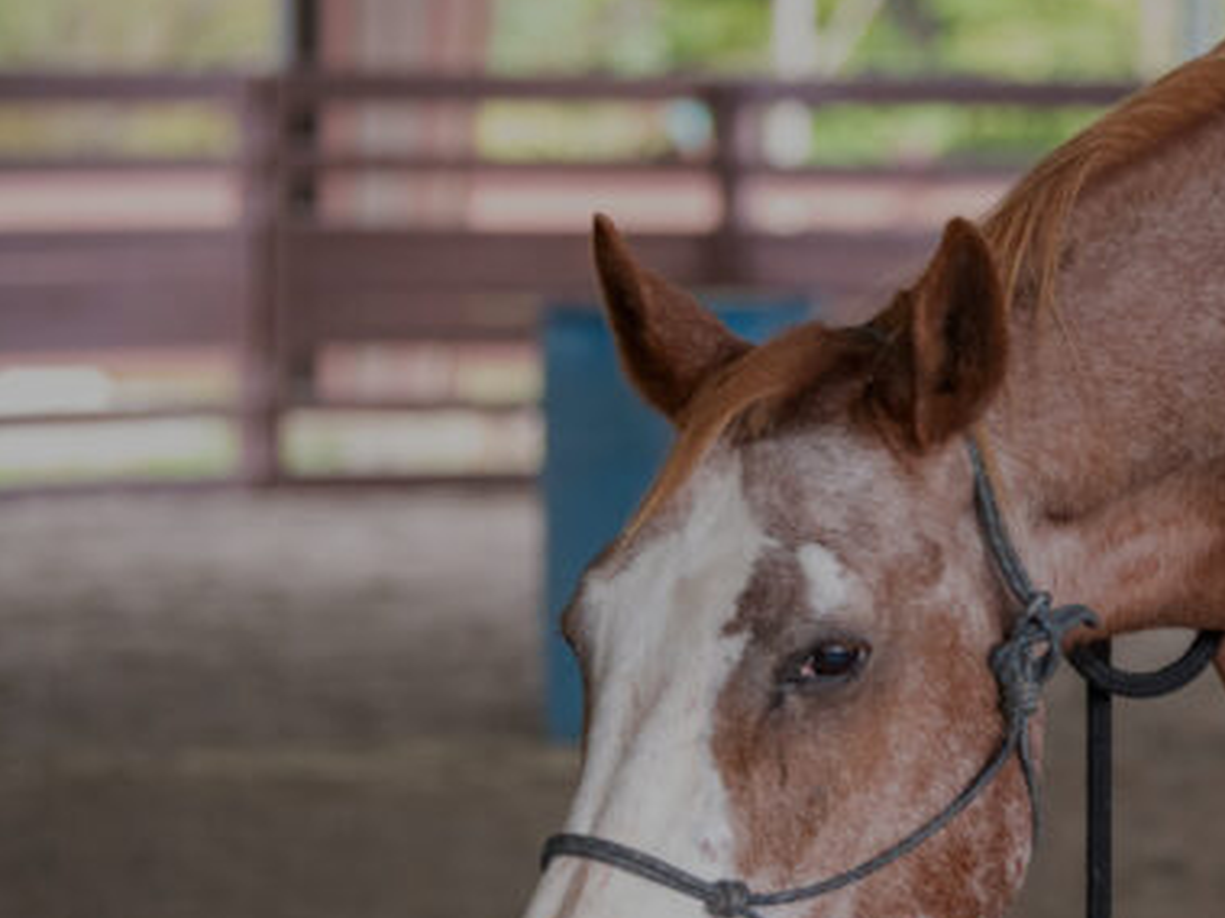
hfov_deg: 5.3
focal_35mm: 376
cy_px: 588
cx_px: 1235
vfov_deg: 4.0
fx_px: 13302
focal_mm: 185
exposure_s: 1/320
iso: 320
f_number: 4
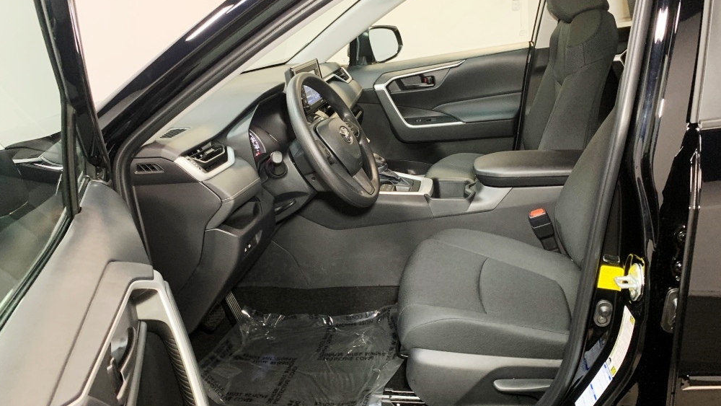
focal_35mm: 29
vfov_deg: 40.2
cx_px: 364
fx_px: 555
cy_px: 185
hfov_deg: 66.1
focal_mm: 4.25
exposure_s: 1/30
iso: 500
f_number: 1.8
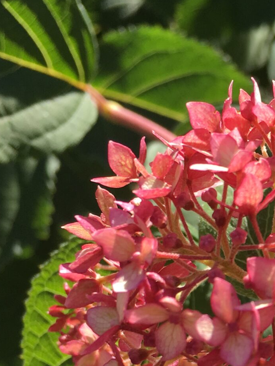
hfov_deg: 17.5
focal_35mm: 80
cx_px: 336
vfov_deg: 23.7
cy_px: 337
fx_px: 847
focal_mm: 4.15
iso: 25
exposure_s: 1/553
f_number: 2.2
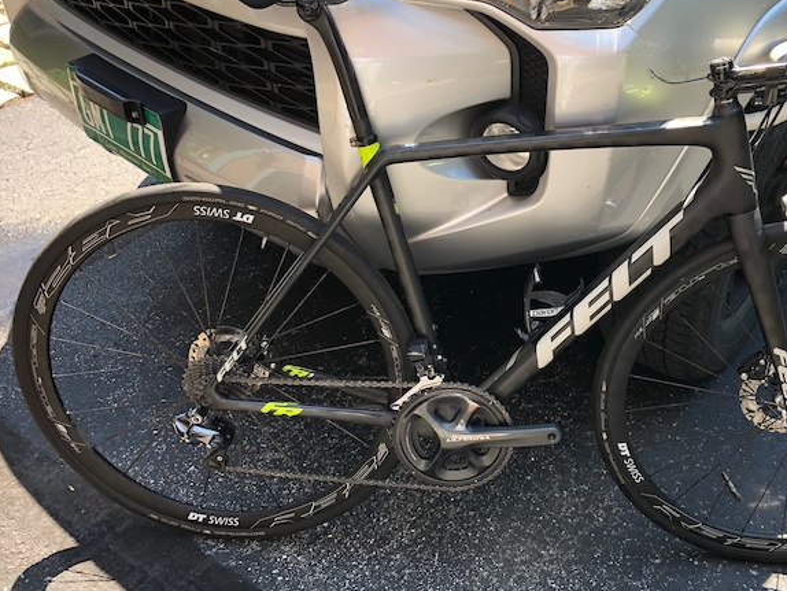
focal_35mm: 39
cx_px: 524
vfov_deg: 36.8
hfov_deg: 47.1
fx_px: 887
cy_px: 336
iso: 20
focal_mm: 3.99
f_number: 1.8
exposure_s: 1/173
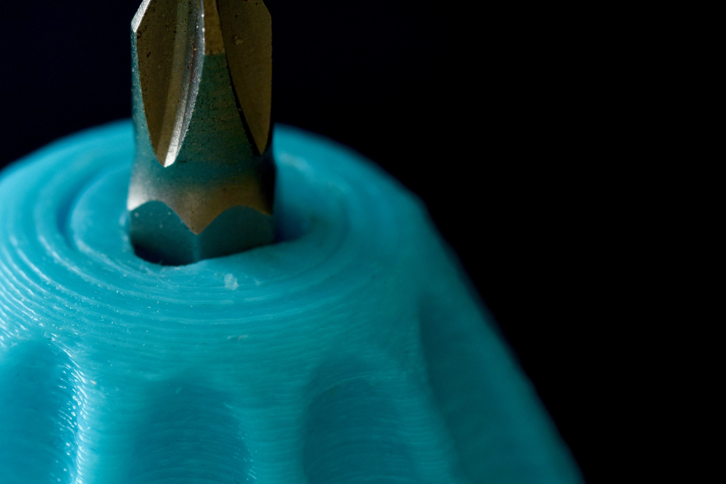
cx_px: 232
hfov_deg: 9.3
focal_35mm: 222
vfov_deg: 6.2
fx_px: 4476
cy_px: 168
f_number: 8
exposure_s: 1/80
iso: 250
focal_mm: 90
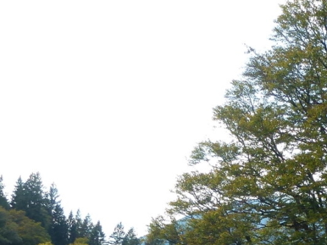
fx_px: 1001
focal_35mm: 106
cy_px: 294
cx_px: 266
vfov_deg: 13.6
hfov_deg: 18.4
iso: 100
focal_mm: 6.8
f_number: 3.8
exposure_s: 1/250
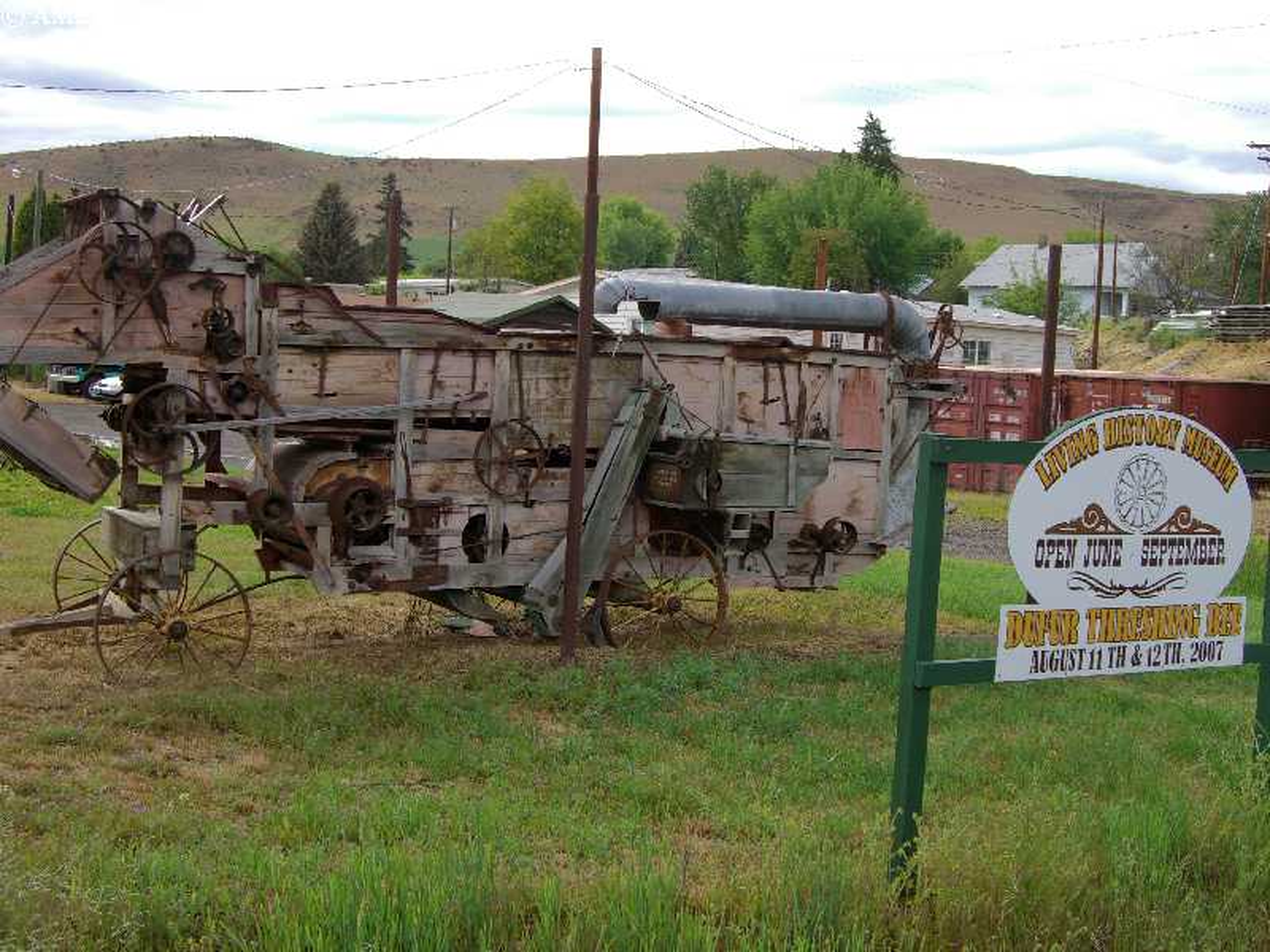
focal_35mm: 46
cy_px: 476
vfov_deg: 31.5
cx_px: 635
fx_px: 1688
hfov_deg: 41.2
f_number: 3.1
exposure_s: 1/400
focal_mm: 9.6
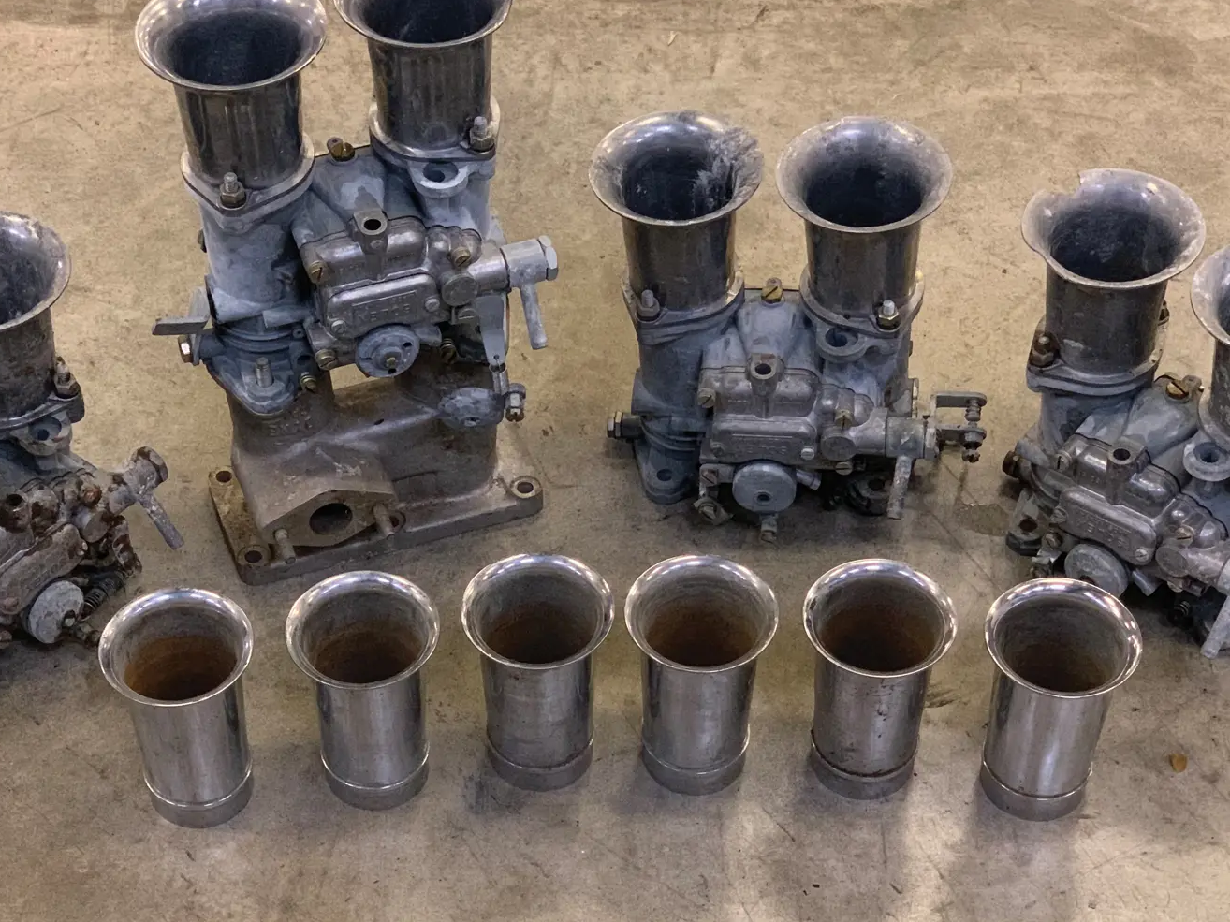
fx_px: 2700
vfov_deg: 19.4
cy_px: 536
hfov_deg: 25.6
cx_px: 541
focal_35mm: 76
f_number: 2.4
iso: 400
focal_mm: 6
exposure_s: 1/60
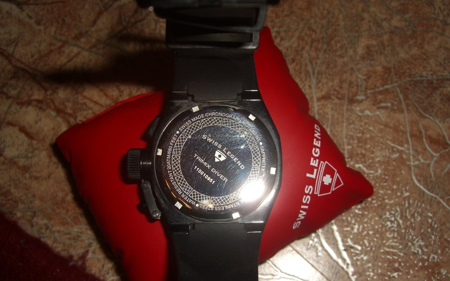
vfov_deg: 31.2
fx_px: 503
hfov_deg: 48.2
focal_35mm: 41
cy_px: 168
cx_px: 222
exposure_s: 1/60
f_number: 5.6
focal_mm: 7.9
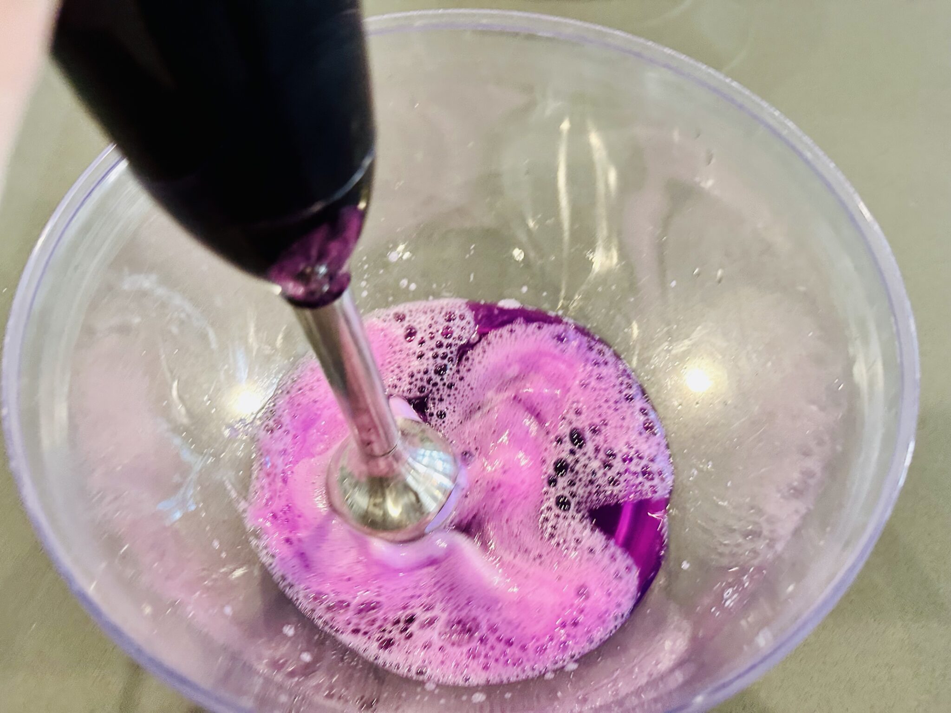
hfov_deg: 71.6
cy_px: 356
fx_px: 659
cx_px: 476
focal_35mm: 24
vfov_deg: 56.8
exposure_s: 1/60
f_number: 1.78
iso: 320
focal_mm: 6.86
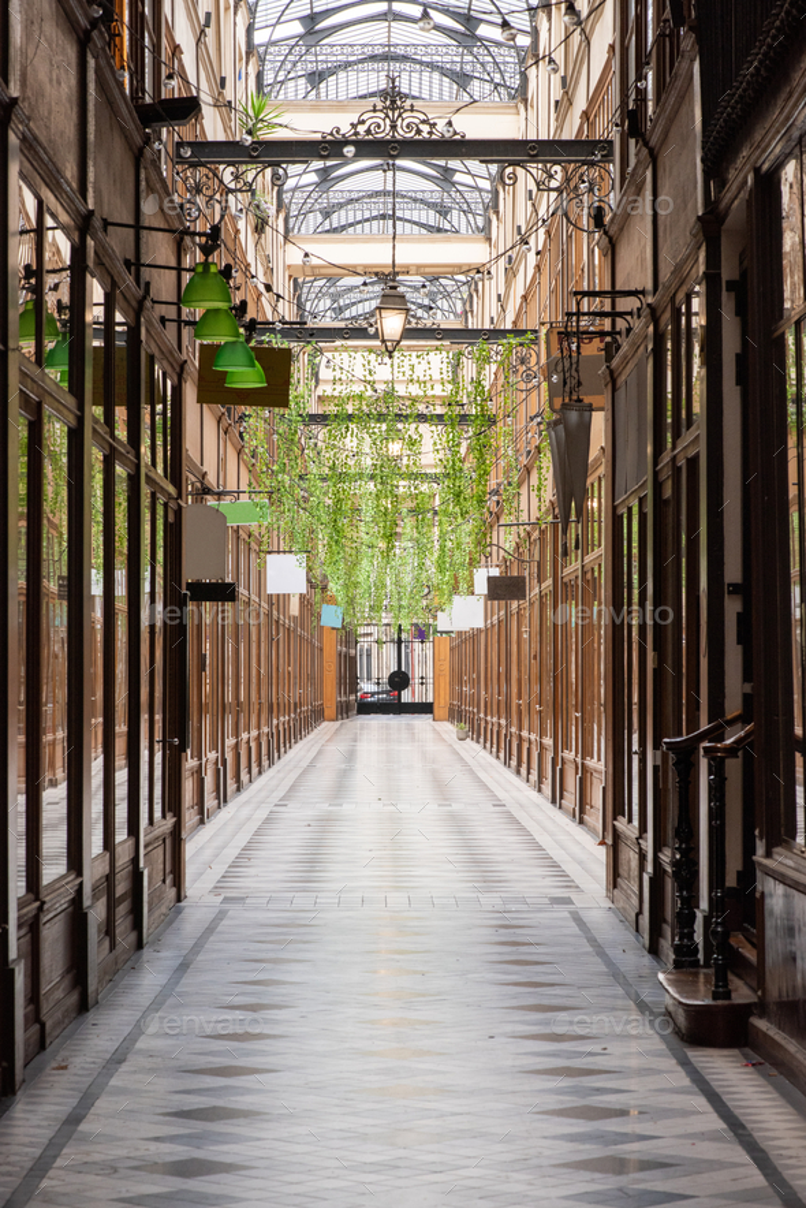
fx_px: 3523
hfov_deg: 13.1
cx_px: 403
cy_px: 604
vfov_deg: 19.5
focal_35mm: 105
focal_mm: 105
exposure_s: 1/80
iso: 640
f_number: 11
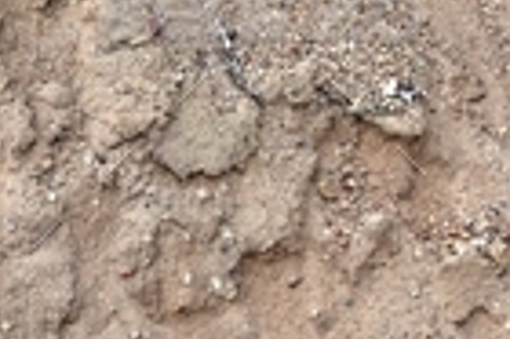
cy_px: 186
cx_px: -299
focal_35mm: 114
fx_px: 1613
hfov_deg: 16.1
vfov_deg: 12.0
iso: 320
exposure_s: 1/160
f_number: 4
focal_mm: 27
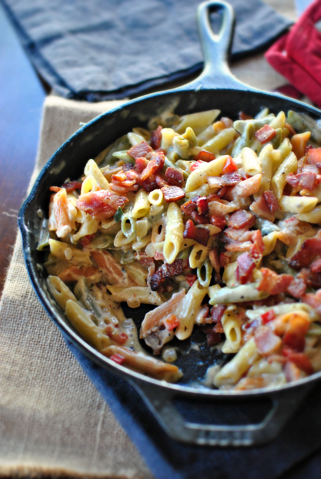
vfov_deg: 37.8
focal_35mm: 52
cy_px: 240
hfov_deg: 25.8
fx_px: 700
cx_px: 160
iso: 800
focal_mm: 35
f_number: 2
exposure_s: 1/320
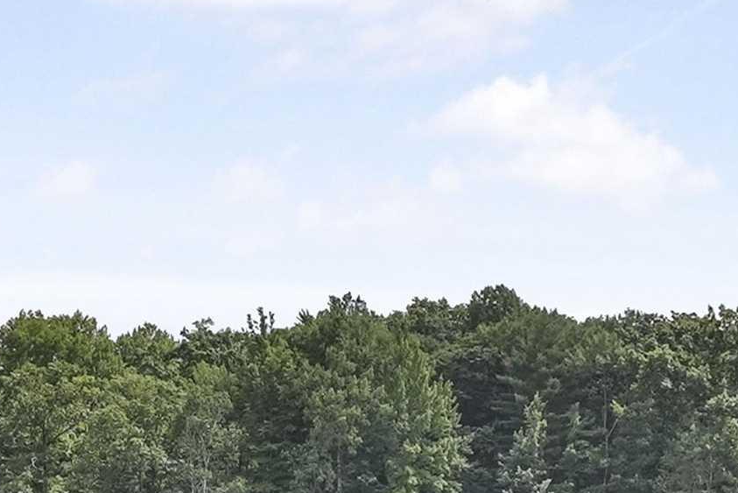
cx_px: -69
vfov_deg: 24.4
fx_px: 1046
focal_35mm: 51
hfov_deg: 33.9
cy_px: 569
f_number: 10
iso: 2000
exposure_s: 1/1600
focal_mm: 14
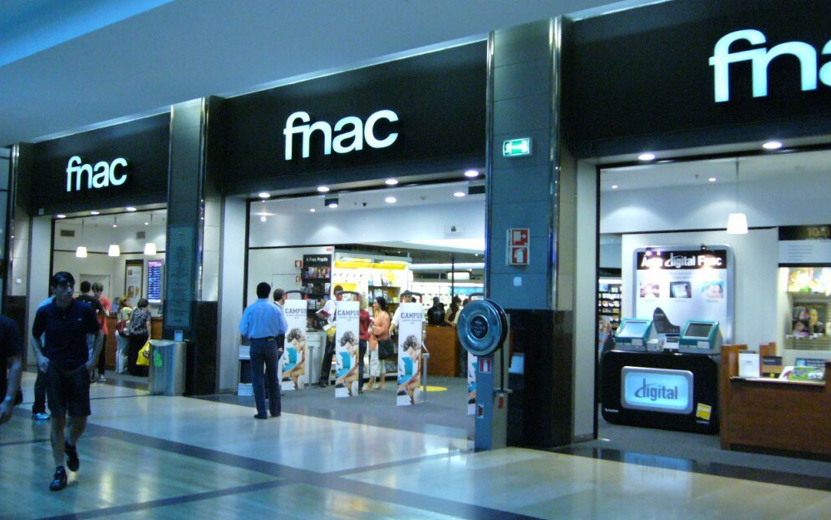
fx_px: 861
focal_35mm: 38
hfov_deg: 51.5
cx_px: 415
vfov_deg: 33.6
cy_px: 240
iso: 400
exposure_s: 1/30
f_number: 2.8
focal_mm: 5.8
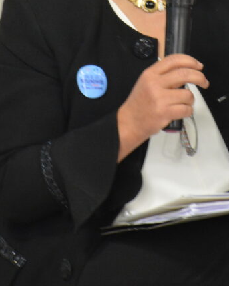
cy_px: -29
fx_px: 5983
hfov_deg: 2.2
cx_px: 138
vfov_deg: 2.7
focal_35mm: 706
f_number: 5.6
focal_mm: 140
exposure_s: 1/13
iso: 1250
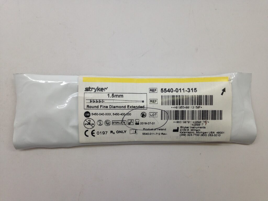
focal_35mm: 33
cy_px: 100
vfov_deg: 42.9
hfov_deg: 55.4
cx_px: 134
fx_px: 255
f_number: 2.4
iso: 50
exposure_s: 1/60
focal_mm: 4.12
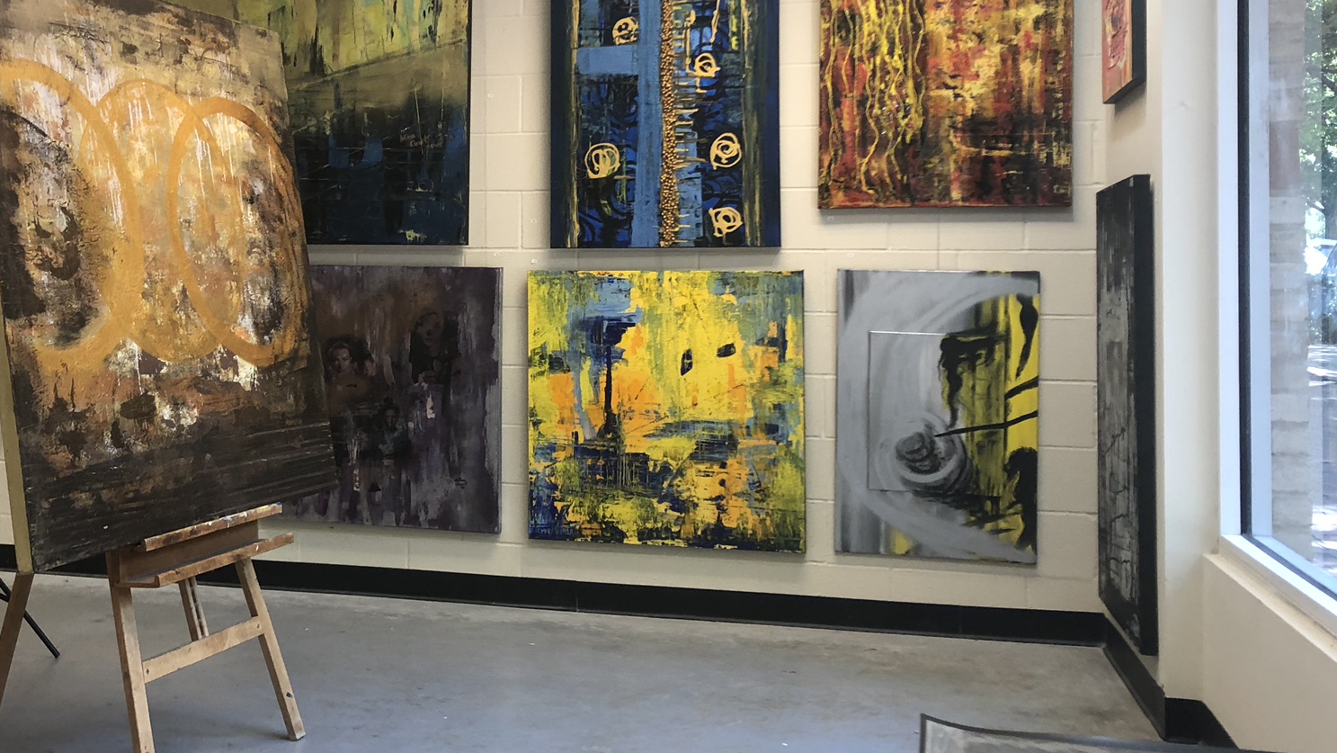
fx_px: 1489
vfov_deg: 28.2
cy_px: 249
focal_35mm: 42
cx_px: 445
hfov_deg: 47.6
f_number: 1.8
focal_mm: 3.99
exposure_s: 1/30
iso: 25
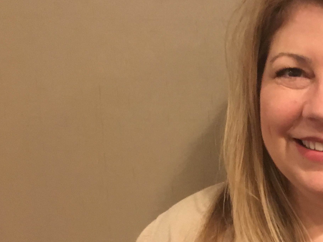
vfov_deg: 22.8
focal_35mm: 64
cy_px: 171
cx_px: 346
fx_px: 597
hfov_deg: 27.9
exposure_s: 1/15
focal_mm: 4.15
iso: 500
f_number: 2.2
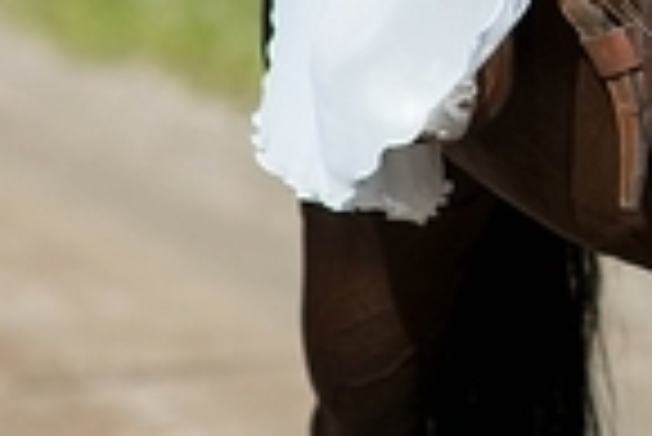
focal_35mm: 518
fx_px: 9391
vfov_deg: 2.7
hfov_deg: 4.0
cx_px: 931
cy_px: -373
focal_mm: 85
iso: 100
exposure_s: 1/4000
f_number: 2.2
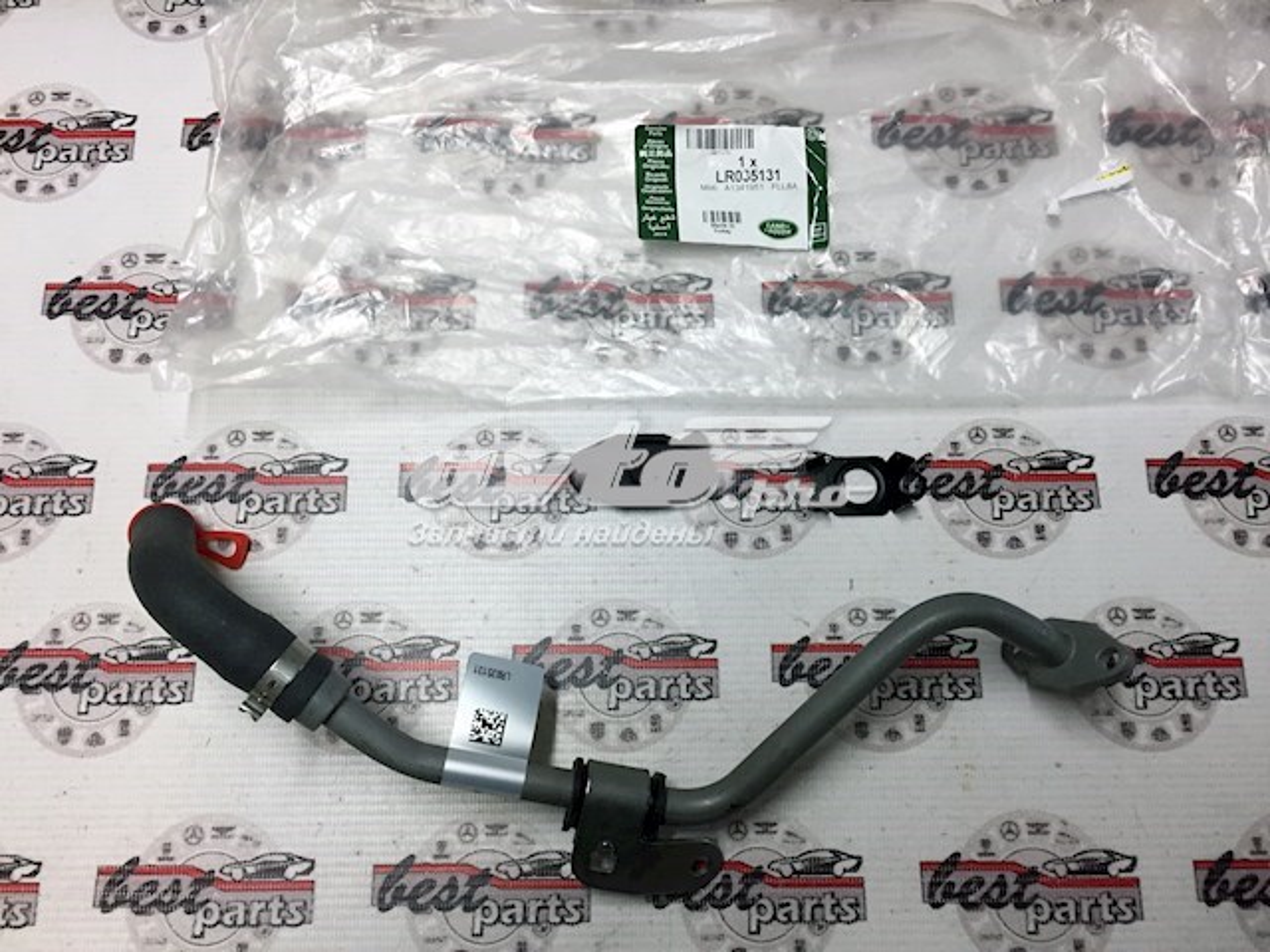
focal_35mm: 29
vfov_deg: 48.2
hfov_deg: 61.7
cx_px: 635
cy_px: 476
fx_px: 1064
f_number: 2.2
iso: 50
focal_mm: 4.15
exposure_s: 1/30
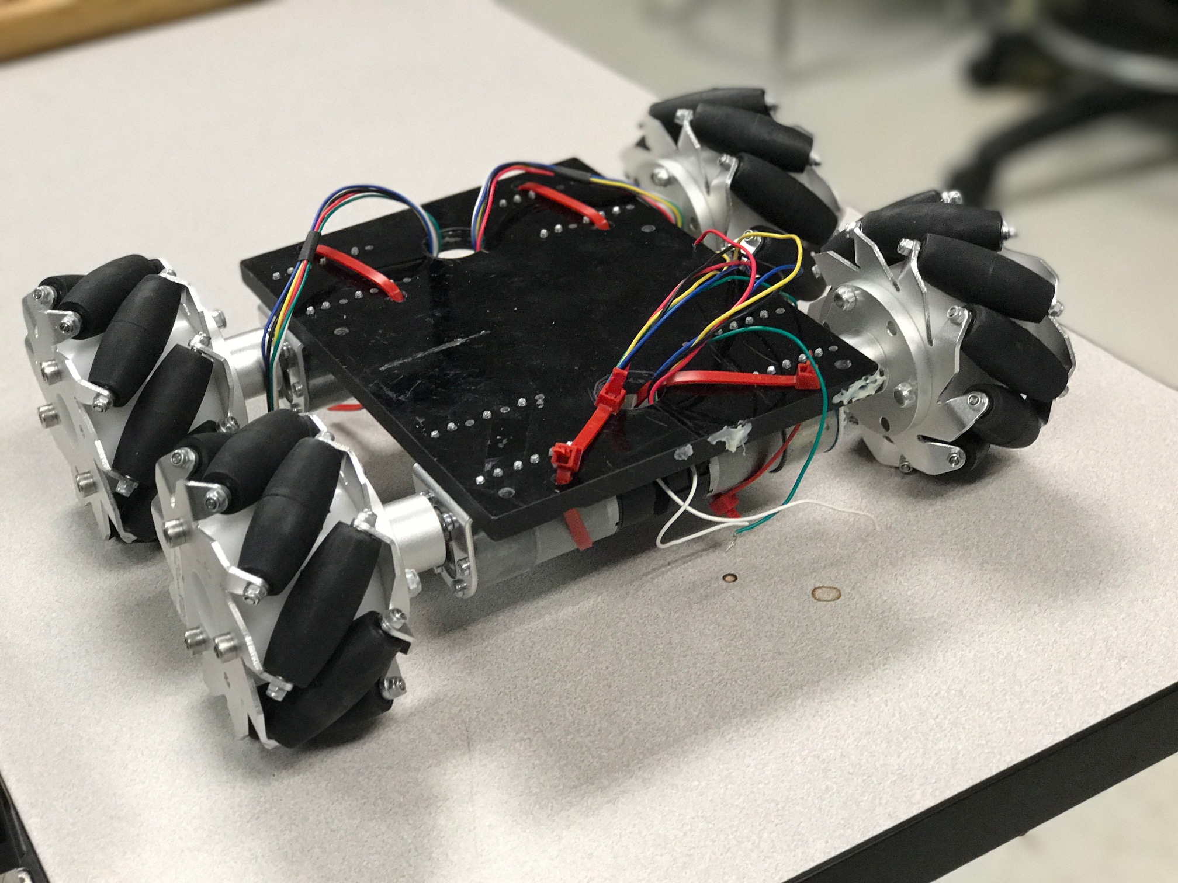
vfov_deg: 25.7
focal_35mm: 57
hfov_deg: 33.8
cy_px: 442
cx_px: 589
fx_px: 1940
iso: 200
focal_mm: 6.6
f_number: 2.8
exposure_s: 1/60
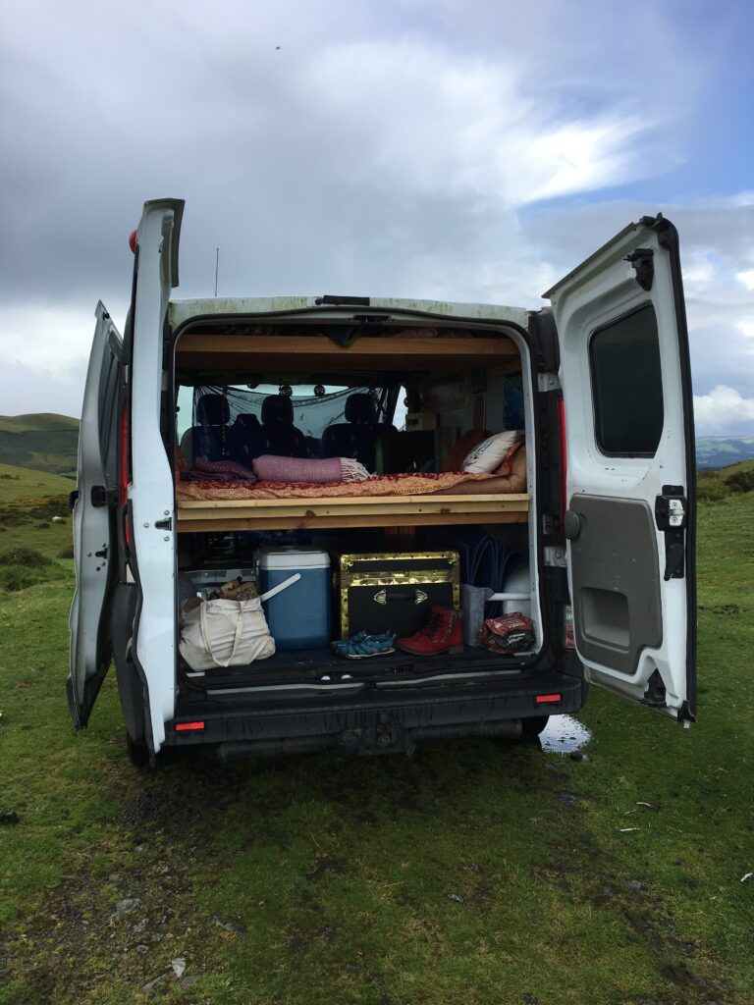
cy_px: 502
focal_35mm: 29
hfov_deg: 48.2
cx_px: 377
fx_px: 842
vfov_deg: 61.7
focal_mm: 4.15
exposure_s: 1/1040
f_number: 2.2
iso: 25
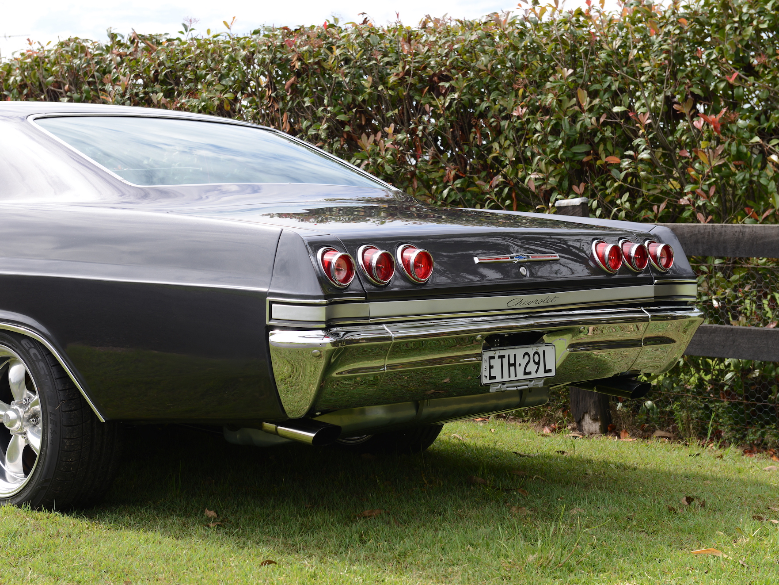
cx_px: 349
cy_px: 292
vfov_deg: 20.4
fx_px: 1621
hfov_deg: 27.0
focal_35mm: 72
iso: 125
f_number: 8
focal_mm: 66
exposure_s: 1/200
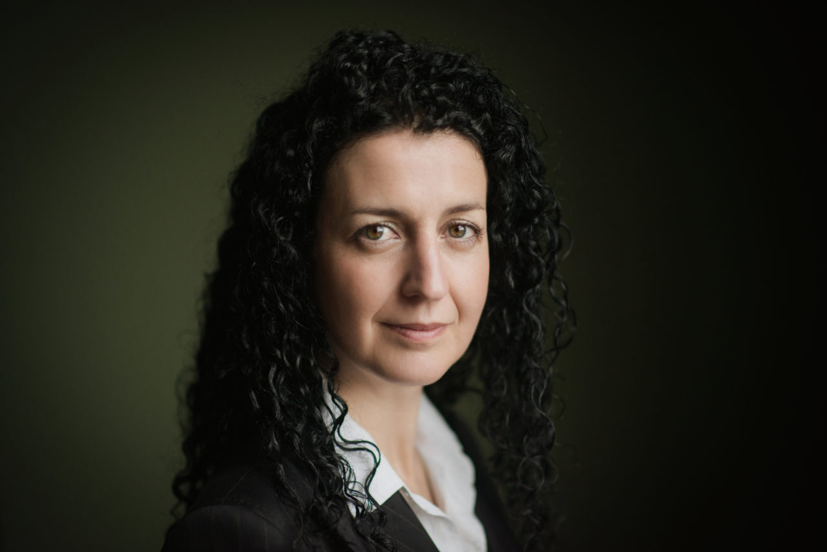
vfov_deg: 16.1
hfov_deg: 23.9
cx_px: 414
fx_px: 1954
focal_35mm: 85
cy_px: 276
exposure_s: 1/5000
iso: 800
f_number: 1.4
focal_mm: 85
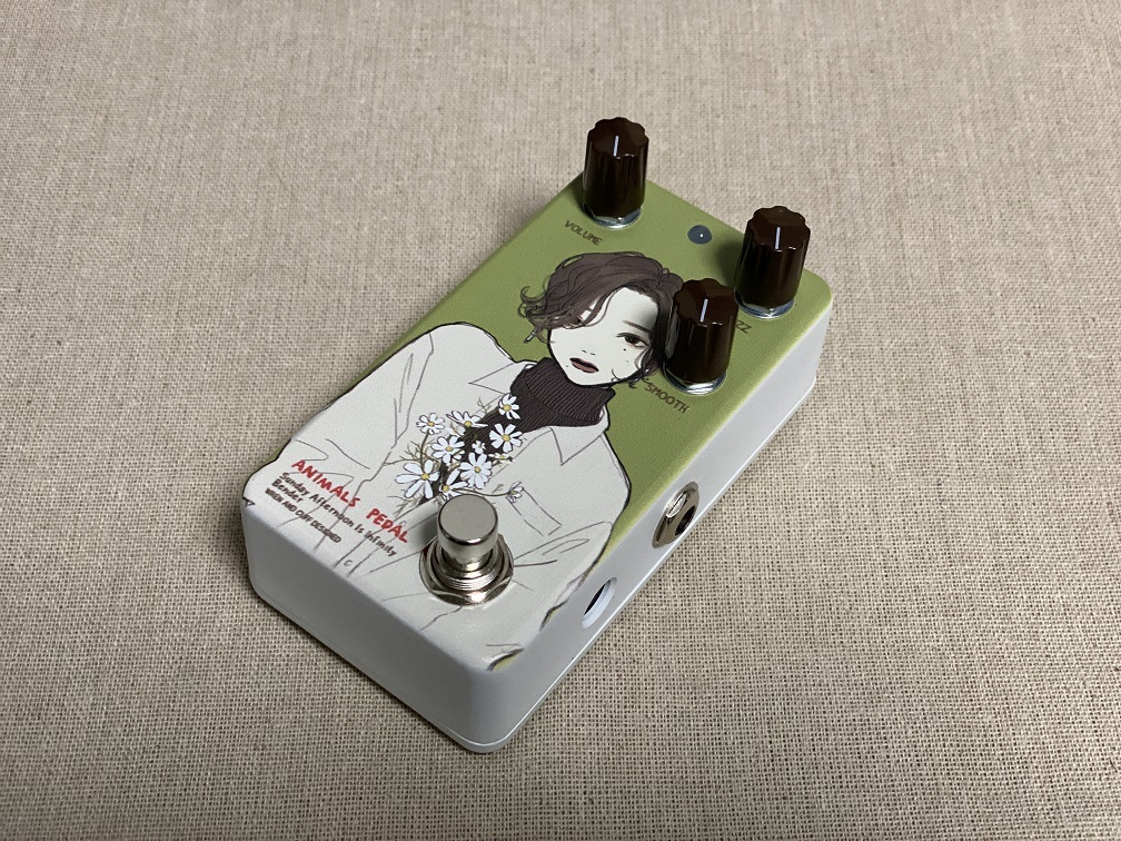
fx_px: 1684
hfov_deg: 36.8
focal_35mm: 52
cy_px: 420
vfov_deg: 28.0
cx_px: 560
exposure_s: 1/100
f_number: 2
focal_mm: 6
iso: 200
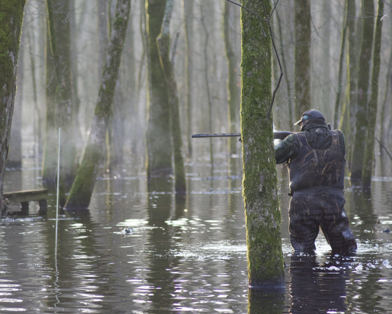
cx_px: 188
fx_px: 2652
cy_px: 157
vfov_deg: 6.8
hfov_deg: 8.5
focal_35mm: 229
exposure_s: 1/500
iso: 1600
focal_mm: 135
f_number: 4.2
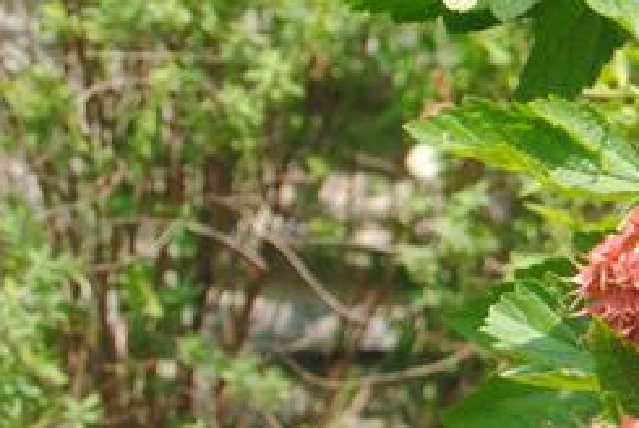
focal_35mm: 110
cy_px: 119
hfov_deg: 15.3
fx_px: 1955
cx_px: 1247
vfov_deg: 12.5
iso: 100
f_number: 5.6
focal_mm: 18
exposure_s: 1/125
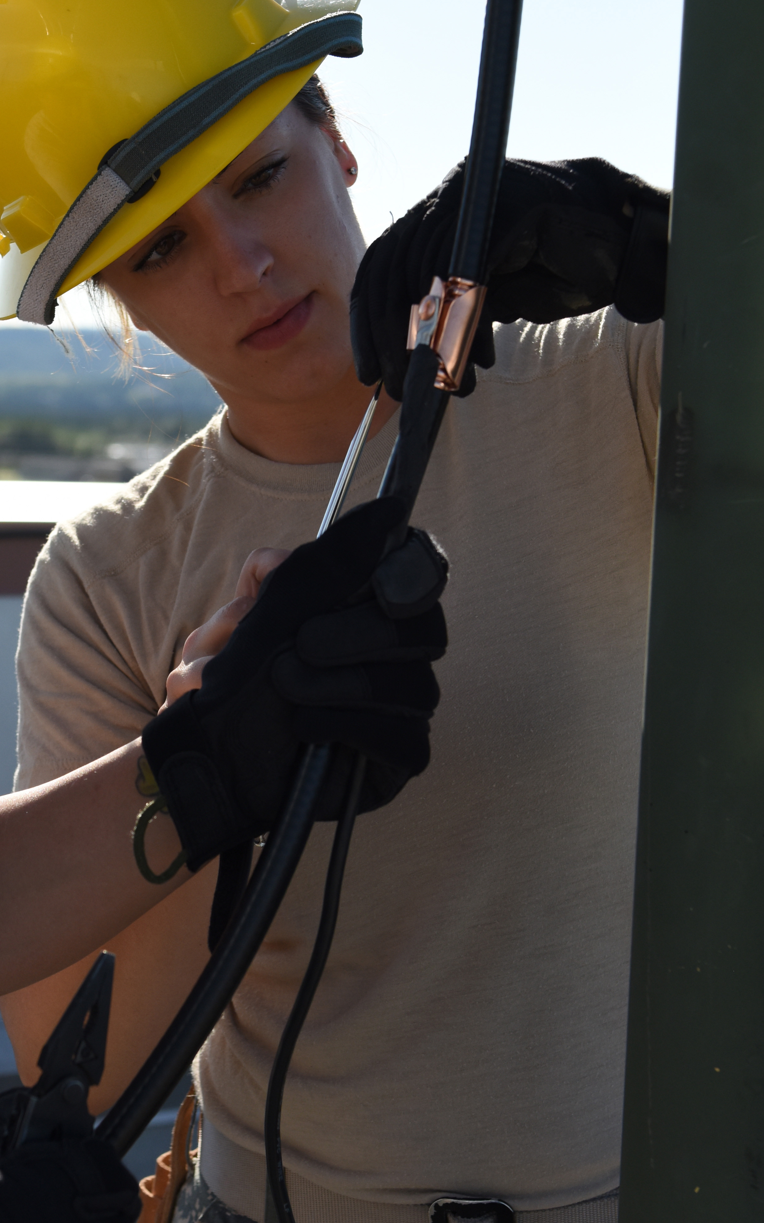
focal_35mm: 76
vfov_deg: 27.1
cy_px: 631
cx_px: 210
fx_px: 2532
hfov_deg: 17.1
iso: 400
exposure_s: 1/2500
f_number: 5
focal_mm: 40
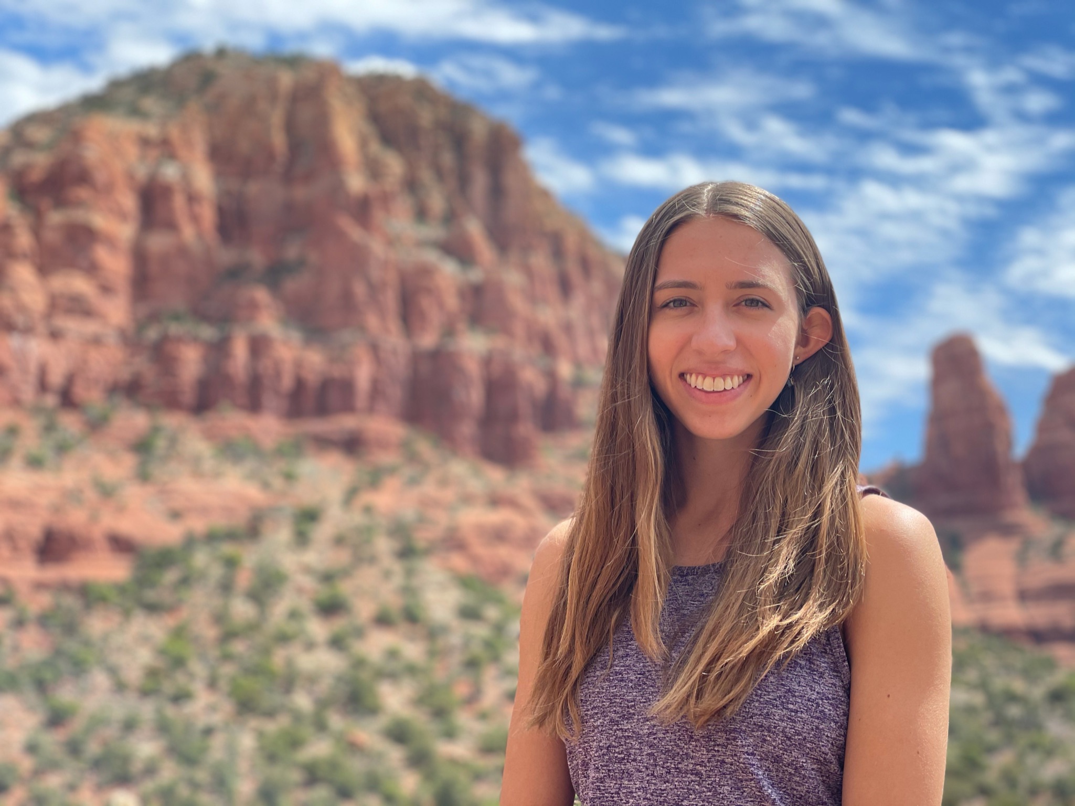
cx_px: 538
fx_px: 1615
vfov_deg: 28.0
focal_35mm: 52
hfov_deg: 36.8
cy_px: 403
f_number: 2
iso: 25
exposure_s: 1/940
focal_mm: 6
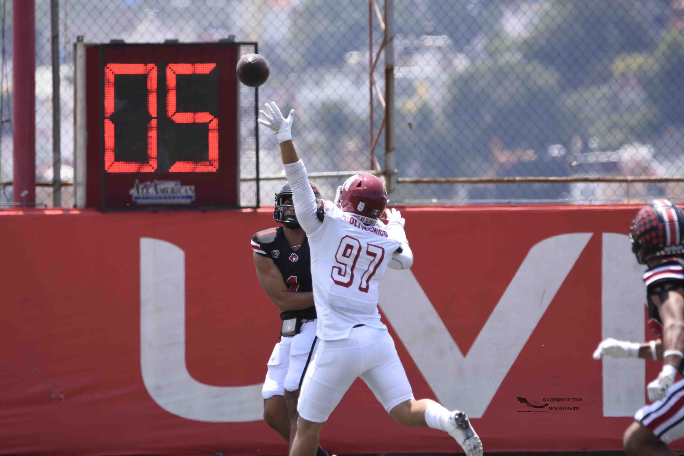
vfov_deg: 2.1
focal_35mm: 660
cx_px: 342
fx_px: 12539
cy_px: 228
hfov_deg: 3.1
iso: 640
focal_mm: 440
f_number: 6.3
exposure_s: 1/1600
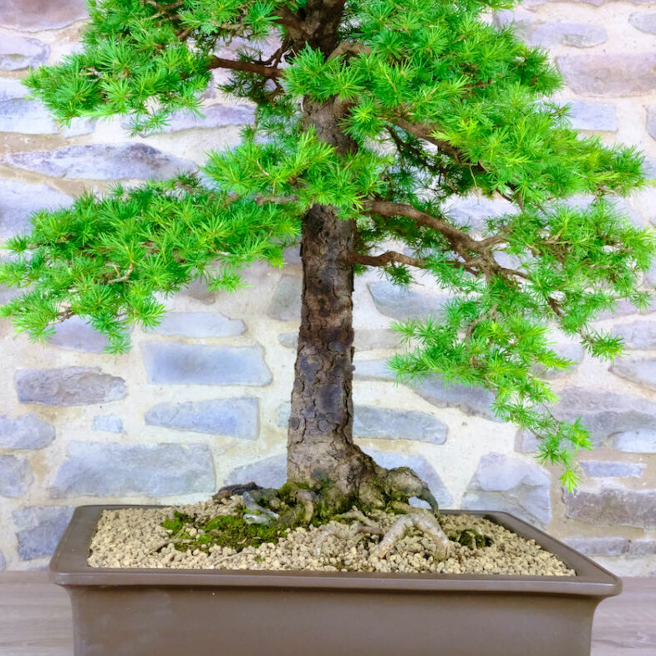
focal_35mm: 52
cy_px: 204
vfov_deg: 32.4
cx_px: 327
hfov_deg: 32.8
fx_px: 1115
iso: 3200
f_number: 11
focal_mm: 26.5
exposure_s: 1/30
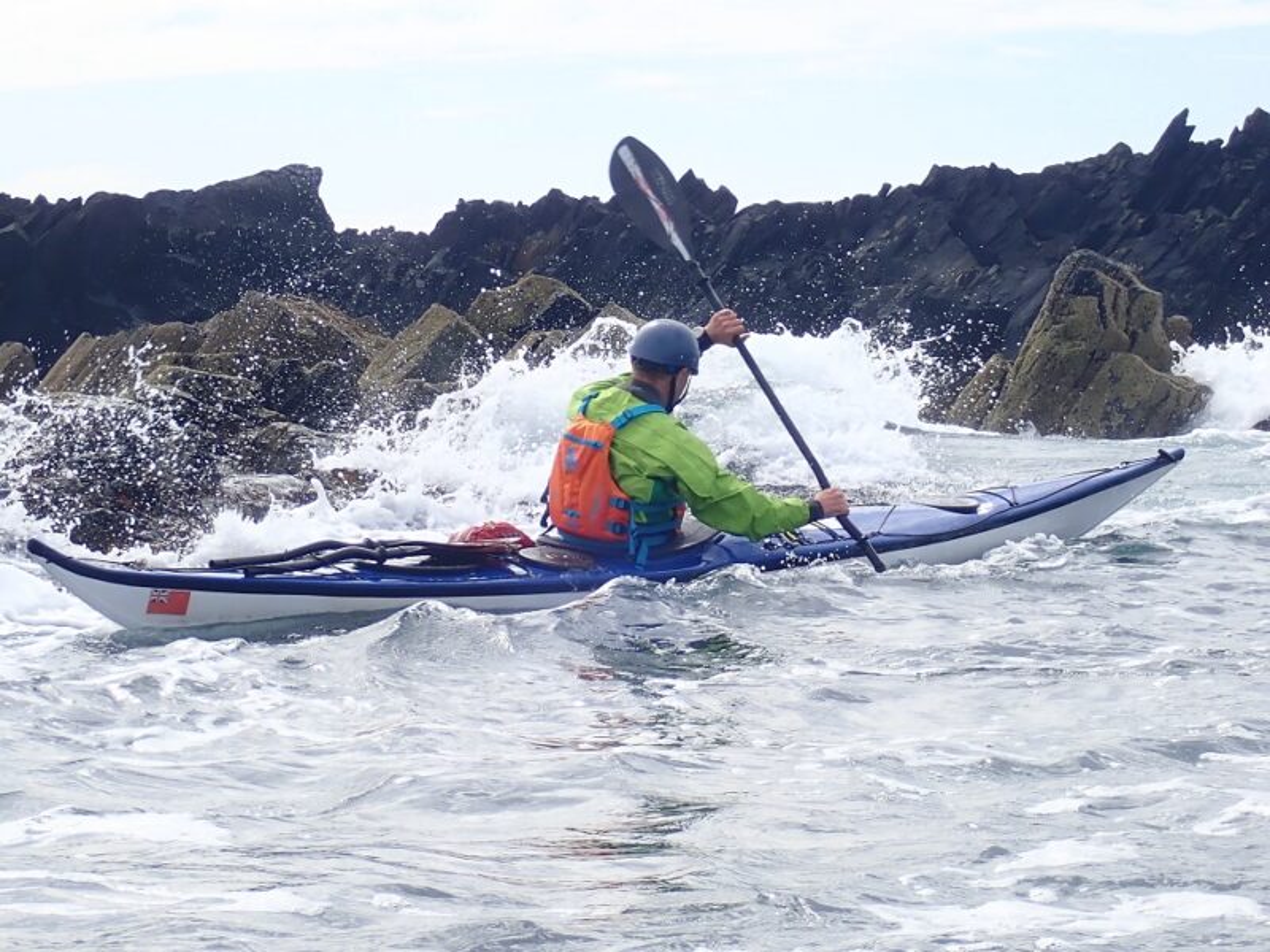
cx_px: 635
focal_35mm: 80
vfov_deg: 18.4
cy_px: 476
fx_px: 2935
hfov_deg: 24.4
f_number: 5.6
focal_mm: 14.41
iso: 100
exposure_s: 1/320
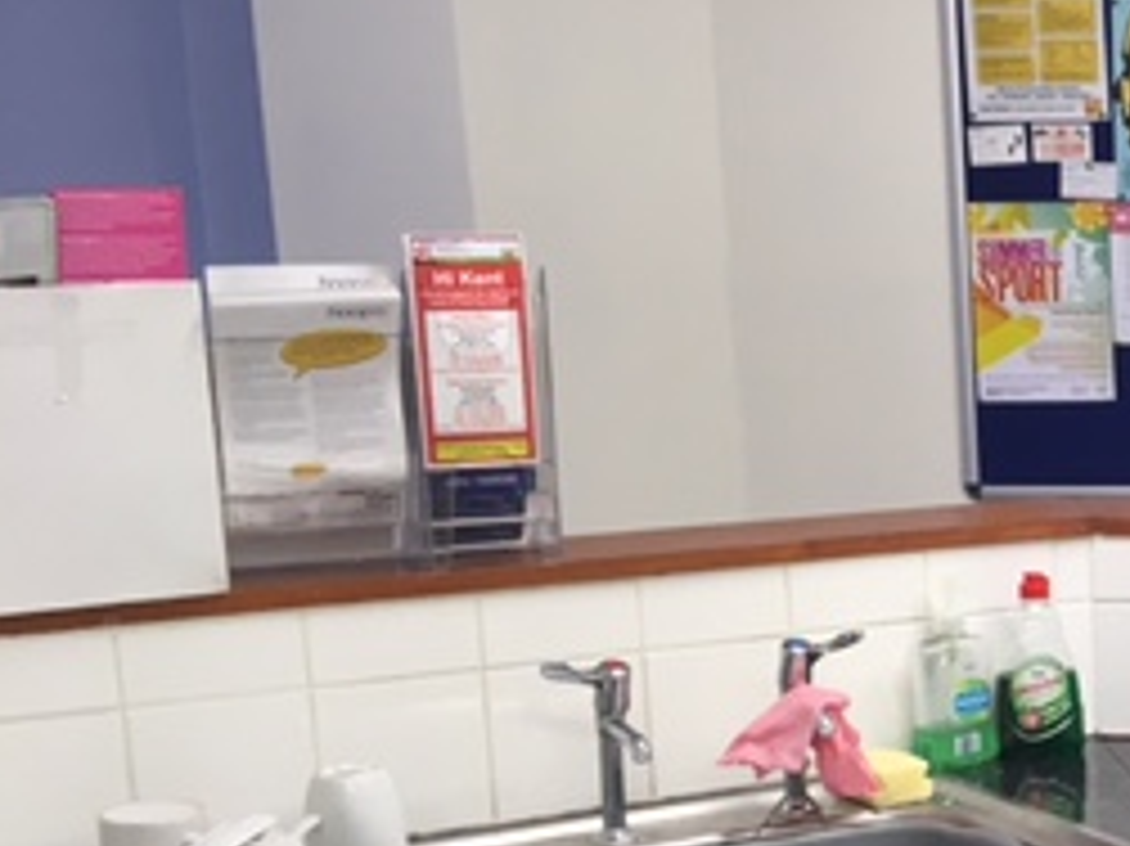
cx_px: 1436
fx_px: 2414
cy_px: 742
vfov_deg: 19.6
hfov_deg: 23.5
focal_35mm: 74
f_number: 2.2
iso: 25
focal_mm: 4.15
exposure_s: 1/33
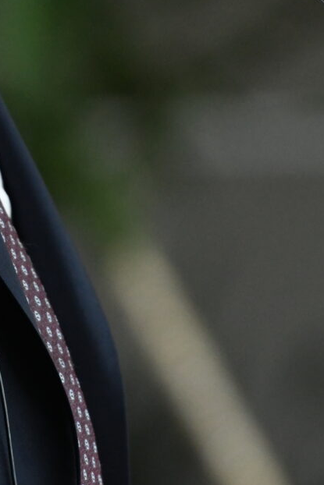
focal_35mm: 823
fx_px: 11103
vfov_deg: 2.5
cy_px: 28
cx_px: 75
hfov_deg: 1.7
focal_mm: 200
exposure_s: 1/2000
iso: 2500
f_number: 2.8
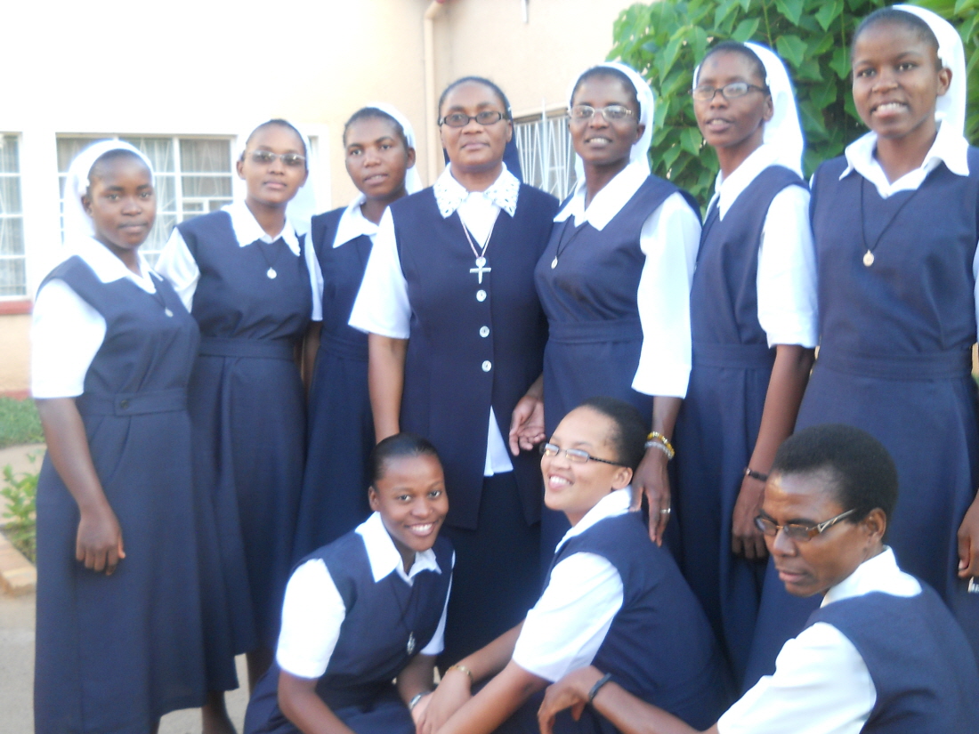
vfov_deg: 35.1
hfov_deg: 45.8
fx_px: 1160
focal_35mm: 41
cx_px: 490
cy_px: 367
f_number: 3.1
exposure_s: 1/30
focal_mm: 6.72
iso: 125
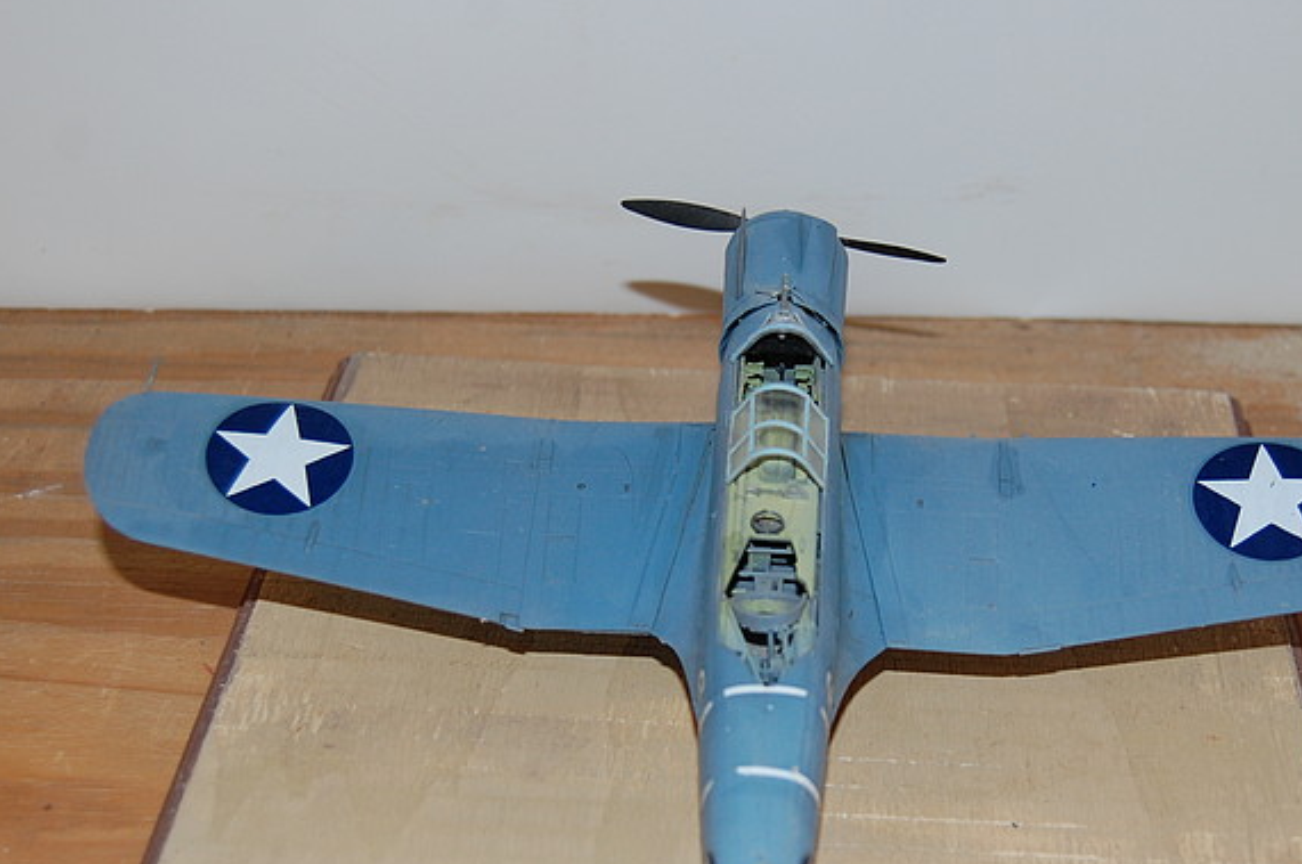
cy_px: 587
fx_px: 2275
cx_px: 740
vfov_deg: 21.4
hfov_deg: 31.9
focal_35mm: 63
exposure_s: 1/60
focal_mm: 30
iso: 400
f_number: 4.2
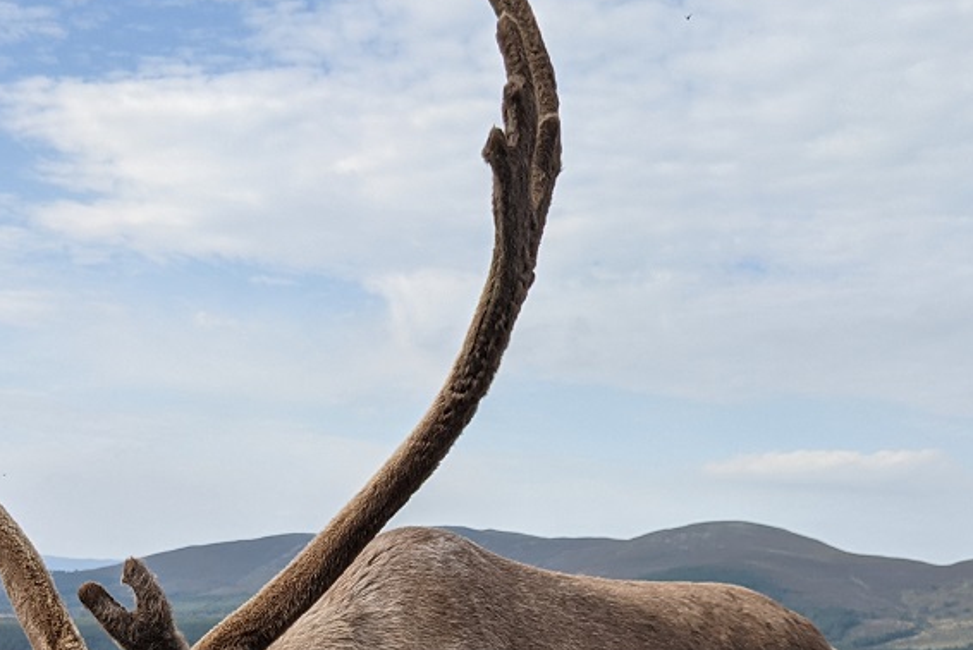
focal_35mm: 60
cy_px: 672
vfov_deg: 21.7
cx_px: 352
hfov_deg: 33.2
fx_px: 1622
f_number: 1.73
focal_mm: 4.38
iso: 81
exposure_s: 1/2611
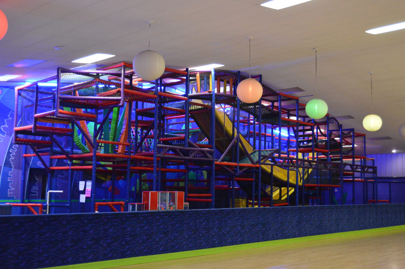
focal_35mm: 42
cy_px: 134
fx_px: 472
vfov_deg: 31.8
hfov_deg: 46.4
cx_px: 202
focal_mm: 28
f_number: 4
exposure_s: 1/60
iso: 3200
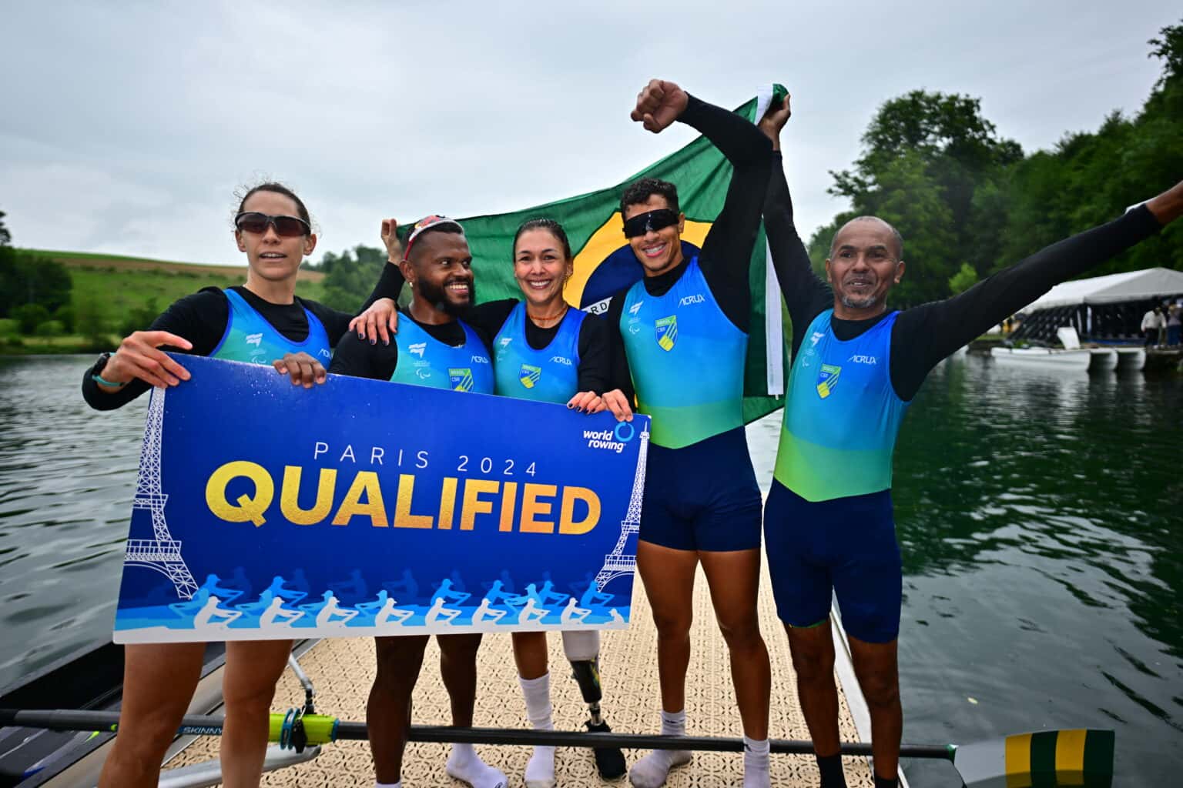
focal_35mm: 20
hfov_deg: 84.0
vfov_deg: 61.9
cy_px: 394
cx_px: 592
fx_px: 657
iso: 64
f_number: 1.8
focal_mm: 20
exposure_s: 1/1250
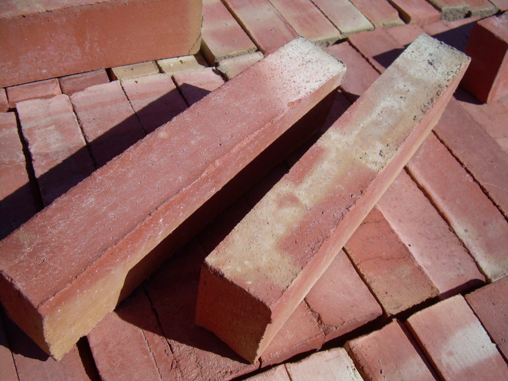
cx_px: 254
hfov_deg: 49.0
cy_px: 190
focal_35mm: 38
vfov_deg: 37.7
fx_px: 558
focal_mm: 6.3
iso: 50
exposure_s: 1/1297
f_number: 2.8
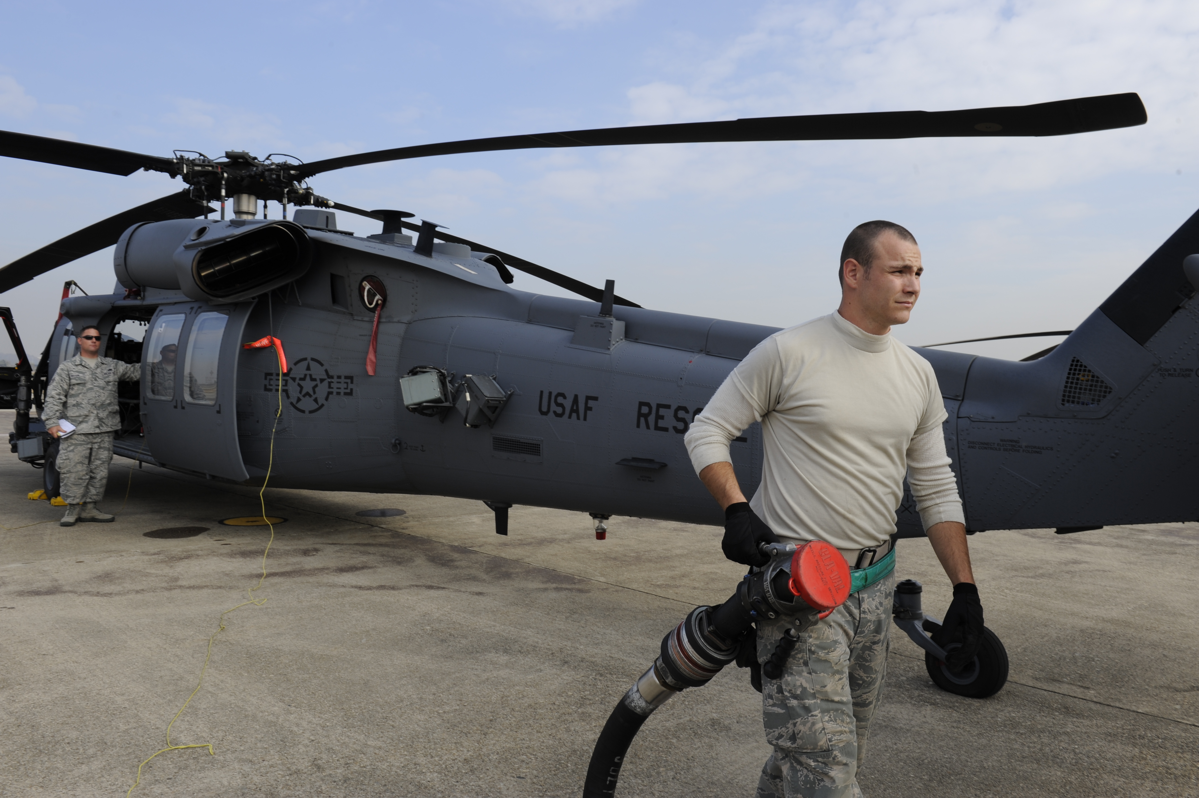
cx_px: 600
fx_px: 932
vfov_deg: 46.3
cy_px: 399
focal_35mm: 28
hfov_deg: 65.5
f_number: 14
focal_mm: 28
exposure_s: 1/125
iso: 200
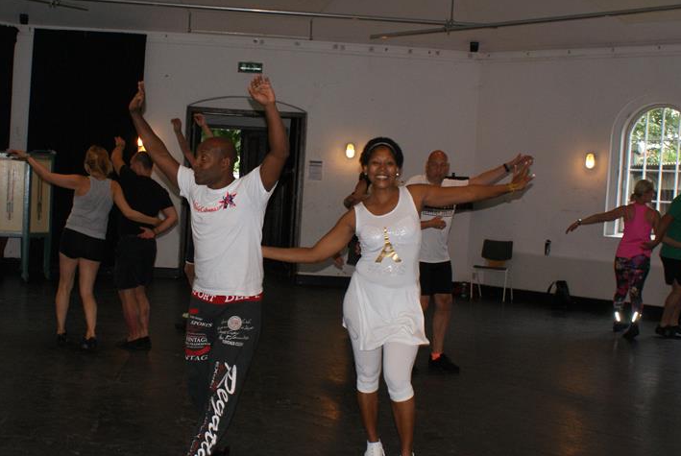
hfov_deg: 43.3
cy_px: 215
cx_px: 263
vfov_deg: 30.0
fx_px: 852
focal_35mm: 45
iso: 400
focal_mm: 20
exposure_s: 1/60
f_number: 5.6
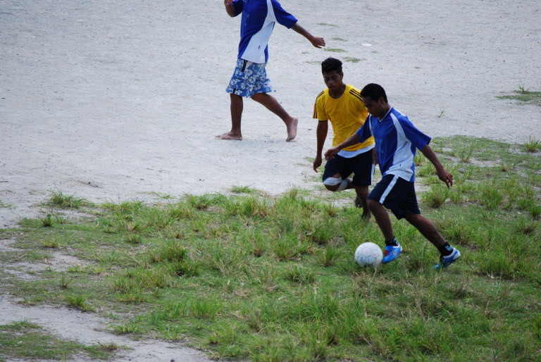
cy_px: 181
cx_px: 270
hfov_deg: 7.8
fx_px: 3949
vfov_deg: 5.2
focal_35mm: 262
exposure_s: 1/500
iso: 280
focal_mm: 175
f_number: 5.6
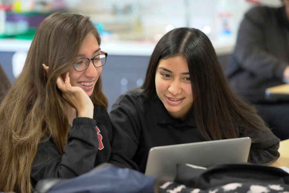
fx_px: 1349
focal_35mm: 168
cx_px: 144
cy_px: 96
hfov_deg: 12.2
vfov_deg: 8.2
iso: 10000
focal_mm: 168
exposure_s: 1/250
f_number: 4
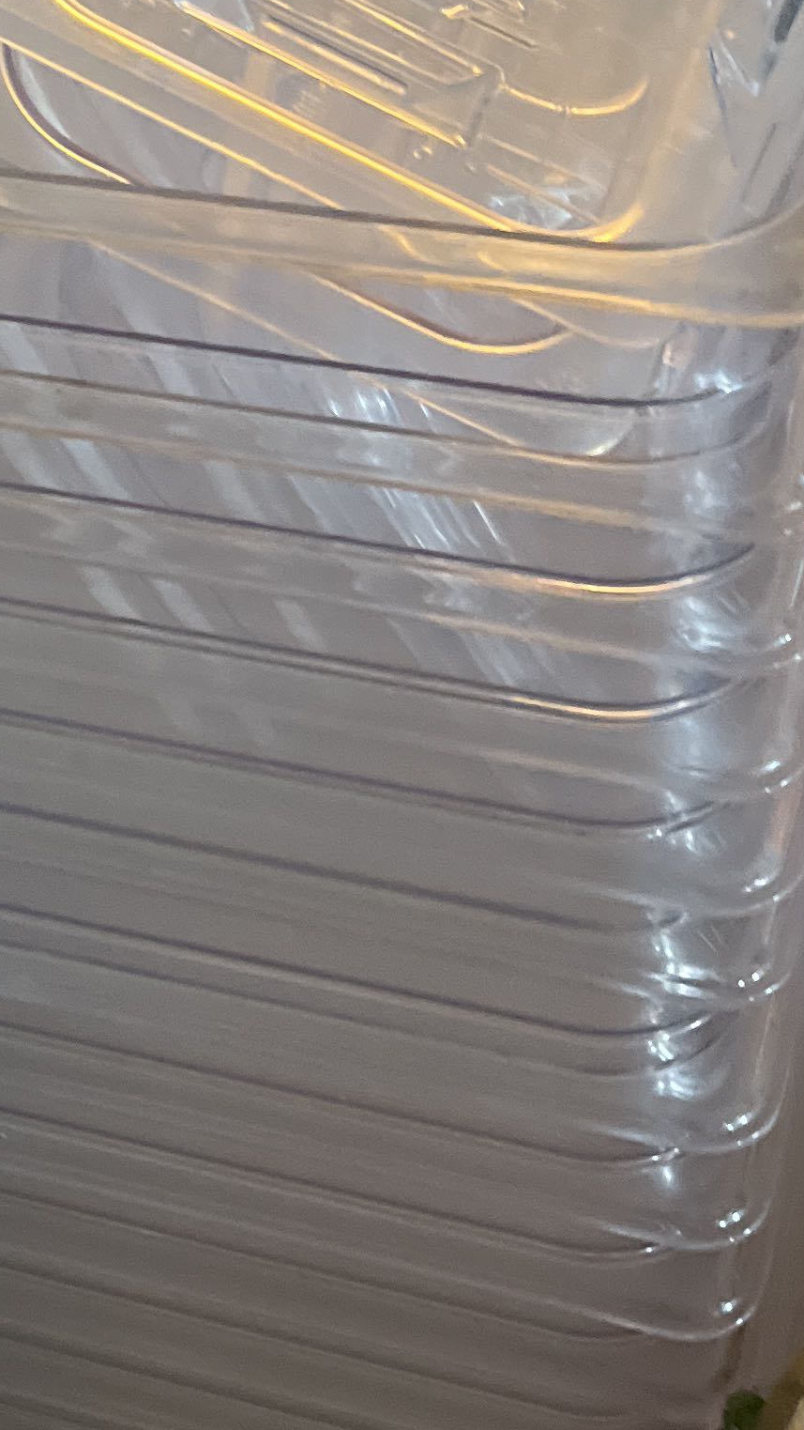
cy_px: 500
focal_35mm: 75
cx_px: 45
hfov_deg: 15.9
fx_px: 2842
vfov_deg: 28.1
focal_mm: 5.1
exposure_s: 1/33
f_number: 1.6
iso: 640
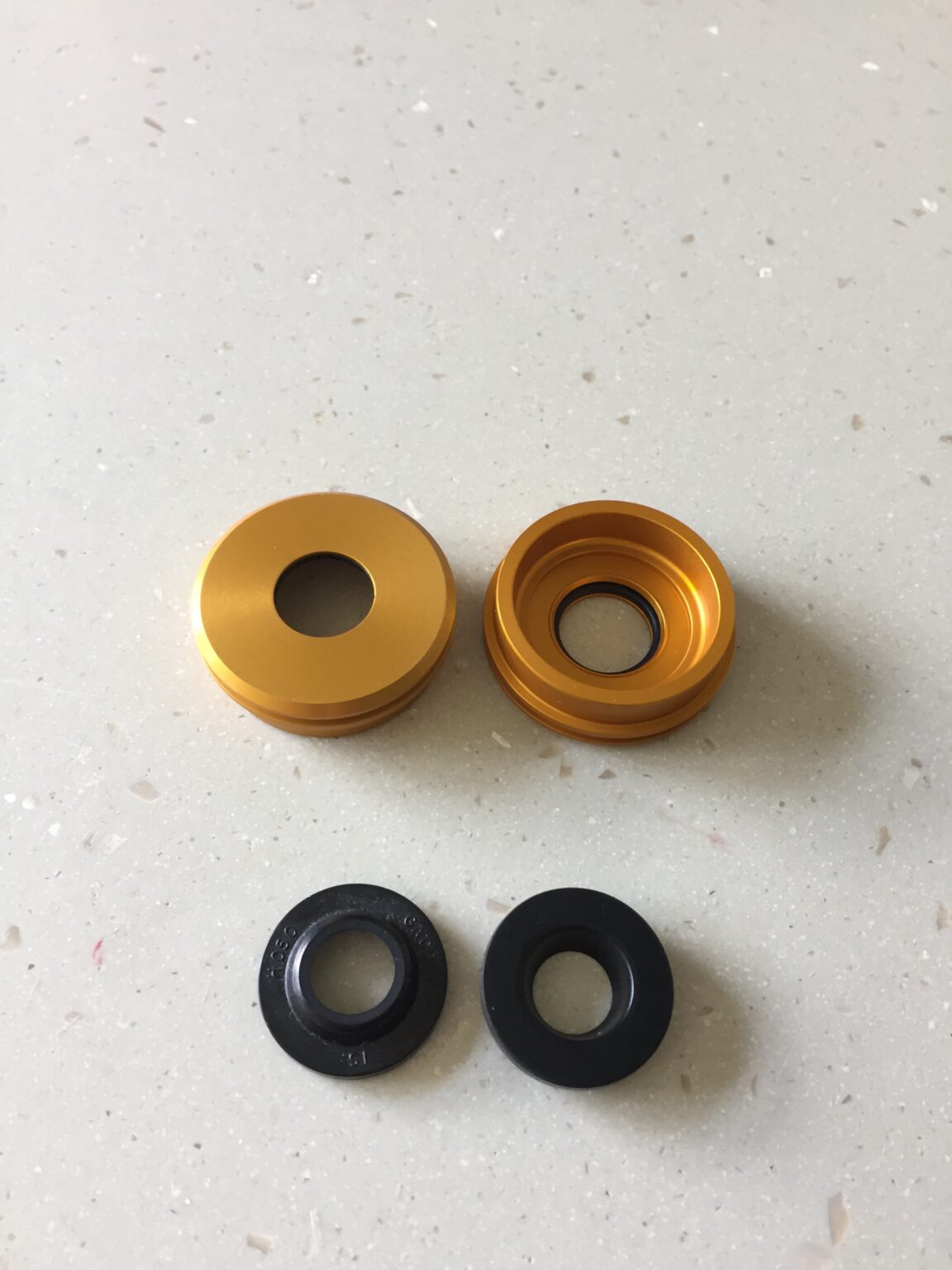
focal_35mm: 29
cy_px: 635
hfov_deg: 48.2
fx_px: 1063
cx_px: 476
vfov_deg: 61.7
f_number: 2.2
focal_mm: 4.15
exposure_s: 1/33
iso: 80
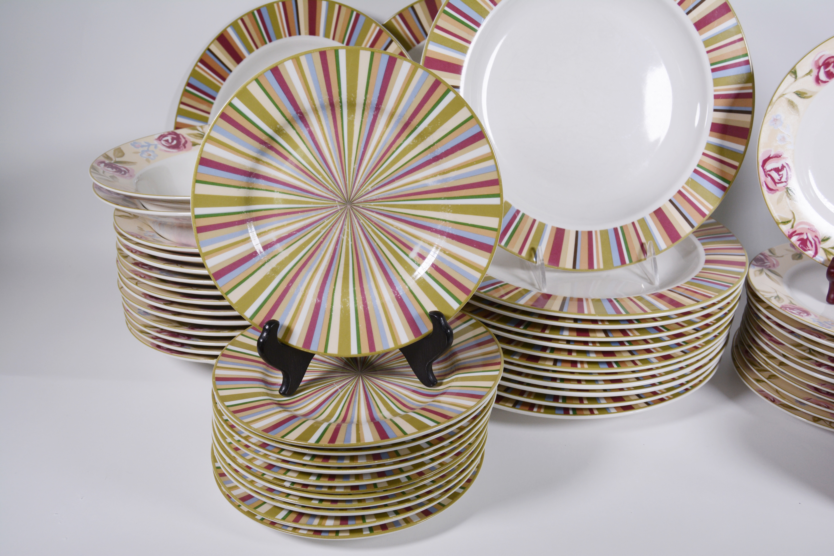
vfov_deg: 36.9
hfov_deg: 53.1
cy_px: 278
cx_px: 417
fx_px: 834
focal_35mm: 36
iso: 220
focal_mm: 24
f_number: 5.6
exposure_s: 1/125
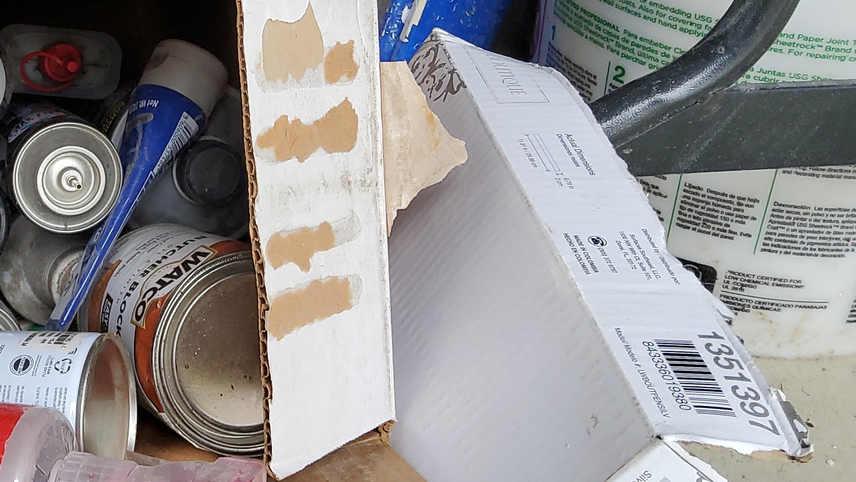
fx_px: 1294
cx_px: 65
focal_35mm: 57
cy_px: 145
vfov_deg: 21.0
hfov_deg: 34.3
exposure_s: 1/120
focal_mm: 3.08
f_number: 2
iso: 160
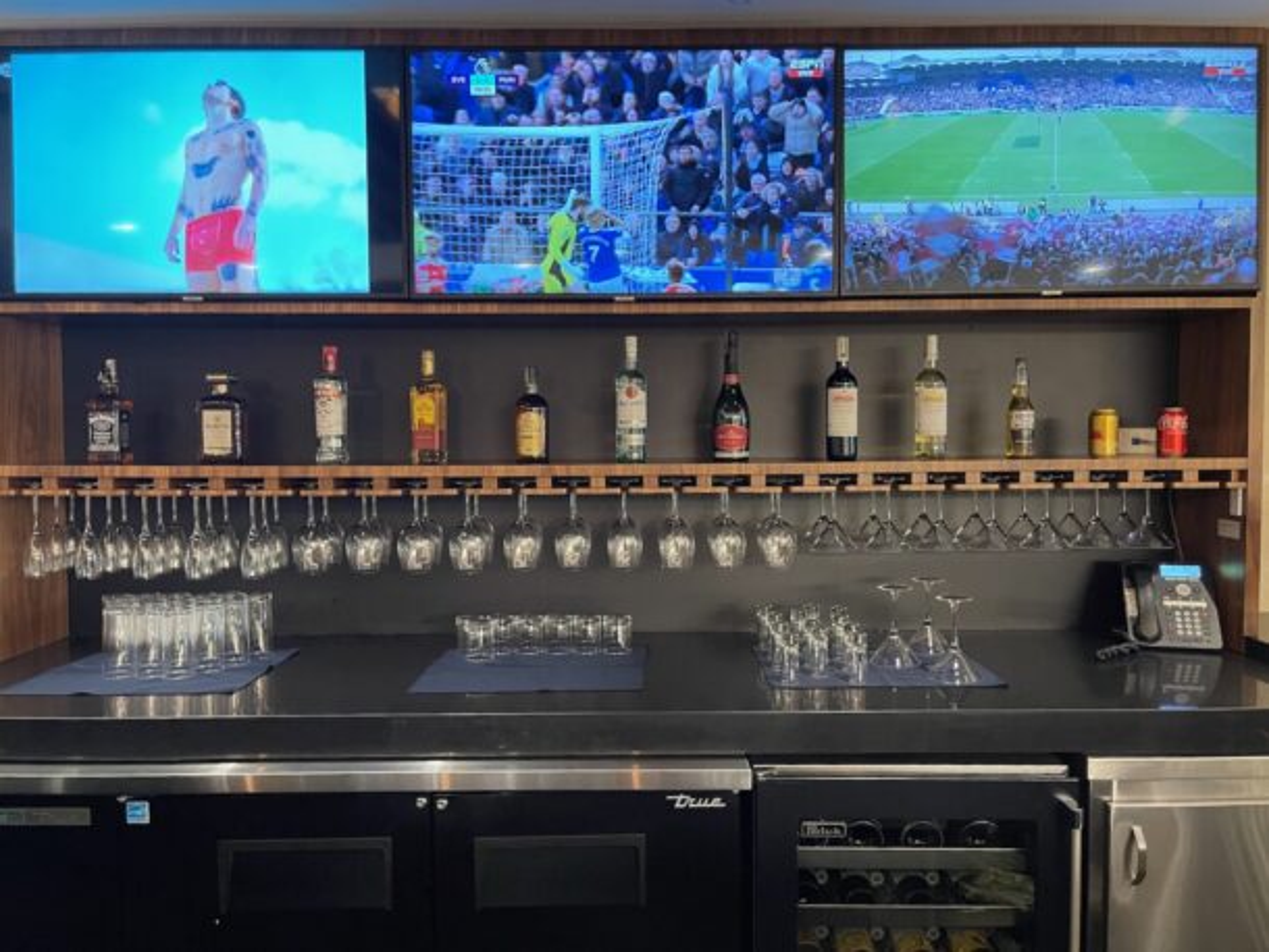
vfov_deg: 53.1
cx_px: 634
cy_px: 476
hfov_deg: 67.3
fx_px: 954
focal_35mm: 26
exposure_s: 1/39
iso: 500
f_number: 1.6
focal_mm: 5.1
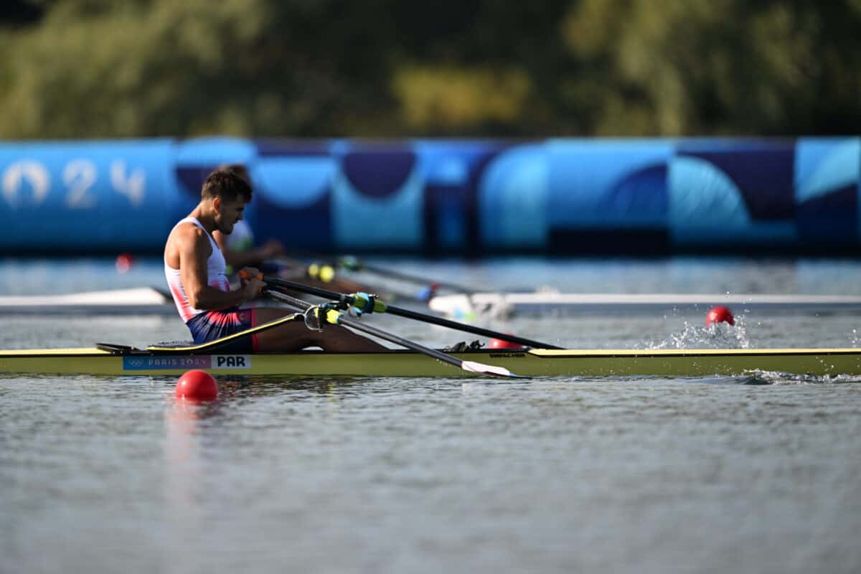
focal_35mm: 600
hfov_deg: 3.4
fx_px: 14349
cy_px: 287
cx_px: 430
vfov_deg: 2.3
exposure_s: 1/1000
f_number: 4
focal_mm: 600
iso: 125
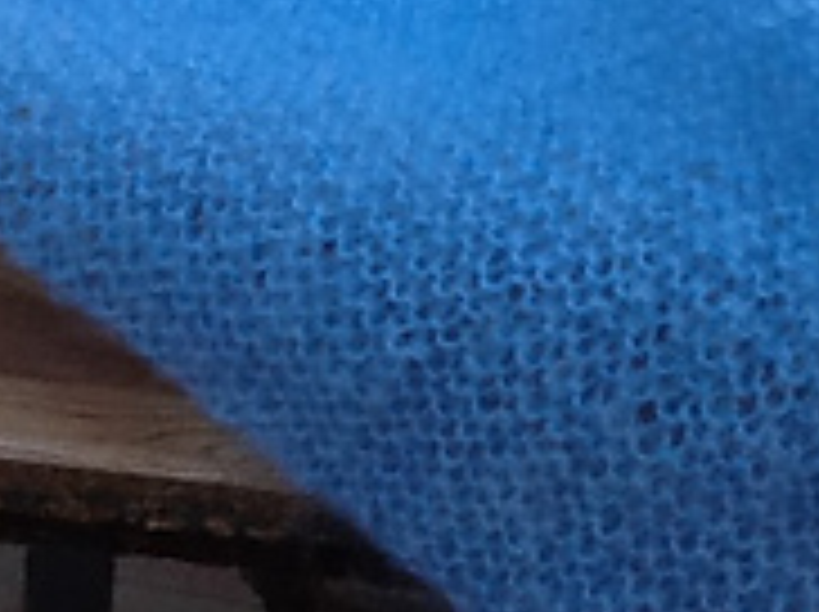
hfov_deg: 16.0
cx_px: 819
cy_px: 70
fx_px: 2859
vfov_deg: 12.1
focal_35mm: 121
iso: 40
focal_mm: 2.03
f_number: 2.4
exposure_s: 1/315
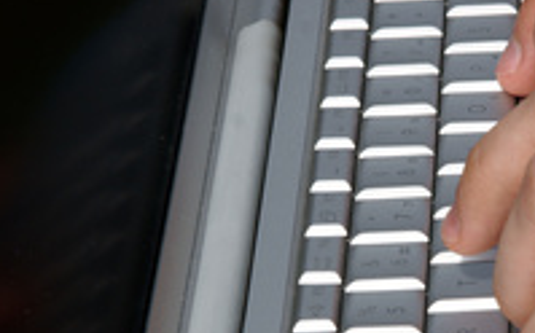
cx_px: 433
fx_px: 3802
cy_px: 256
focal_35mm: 261
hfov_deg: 8.0
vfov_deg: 5.0
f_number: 11
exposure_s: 1/200
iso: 100
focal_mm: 80
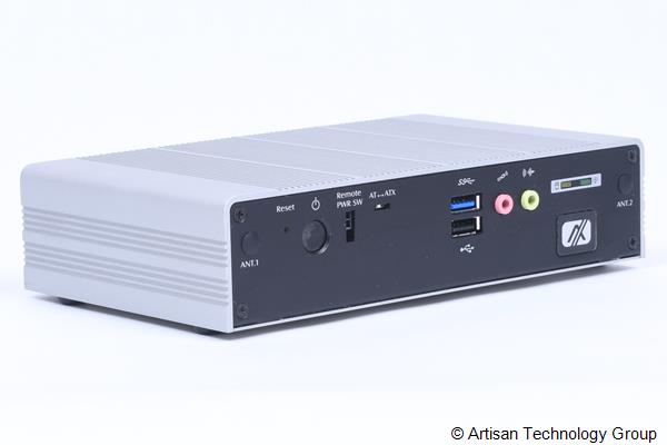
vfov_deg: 17.5
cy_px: 222
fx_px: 1445
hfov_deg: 26.0
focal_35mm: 78
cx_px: 334
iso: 200
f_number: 14
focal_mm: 52
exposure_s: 1/200
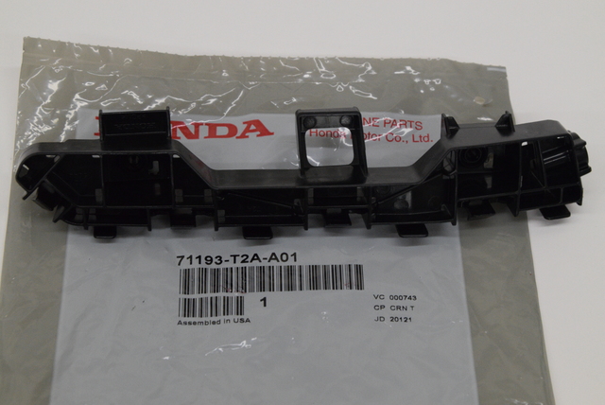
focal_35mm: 75
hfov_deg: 27.0
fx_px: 1262
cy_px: 202
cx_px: 302
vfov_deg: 18.2
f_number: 10
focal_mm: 50
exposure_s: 1/160
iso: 3200
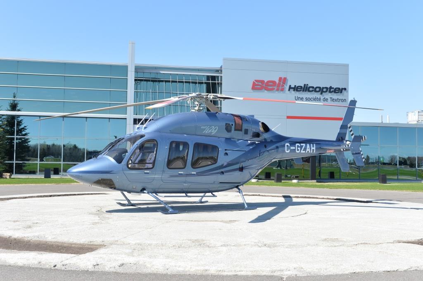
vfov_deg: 29.8
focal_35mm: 45
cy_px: 140
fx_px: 528
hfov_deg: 43.7
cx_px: 212
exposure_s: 1/320
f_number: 9
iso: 250
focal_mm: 45
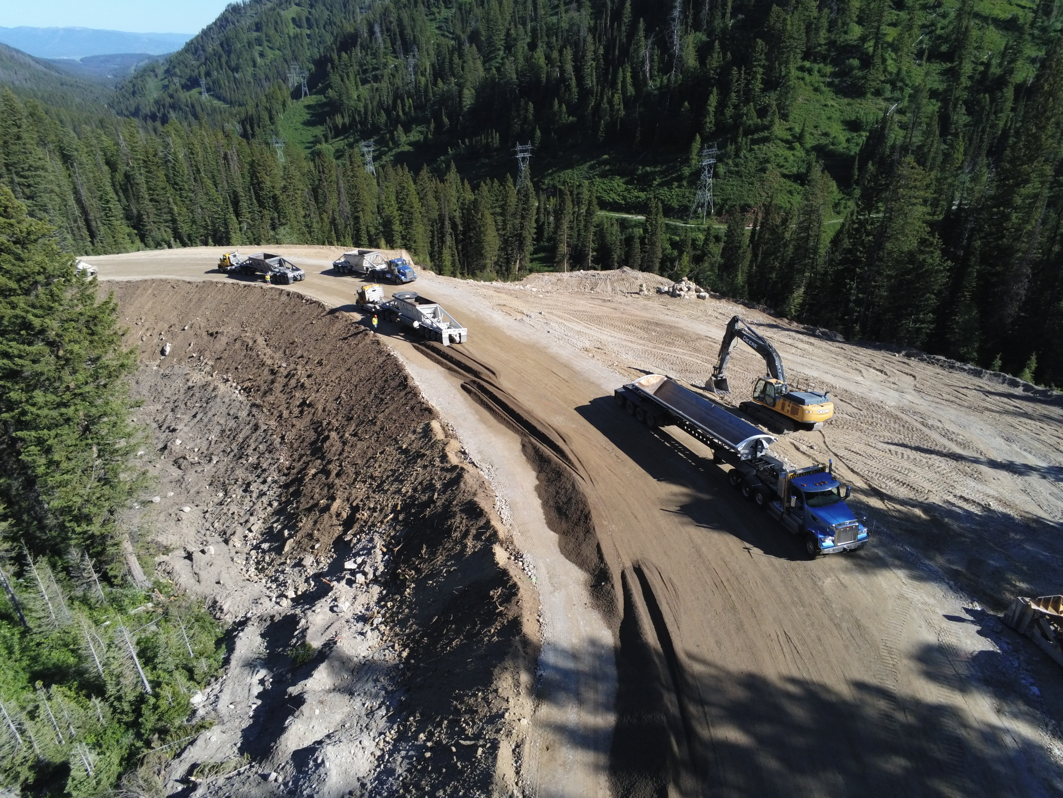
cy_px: 399
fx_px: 706
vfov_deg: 58.9
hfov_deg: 73.9
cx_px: 532
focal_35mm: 23
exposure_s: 1/1923
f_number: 2.4
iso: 150
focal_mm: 4
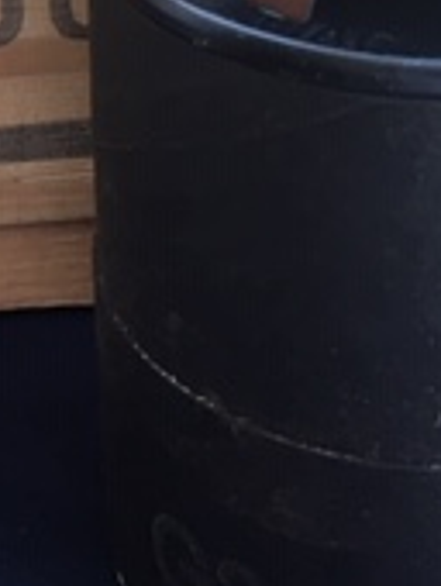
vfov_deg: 17.5
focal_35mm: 109
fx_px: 1847
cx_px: -93
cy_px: -38
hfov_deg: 13.2
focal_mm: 4.15
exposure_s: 1/40
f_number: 2.2
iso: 25
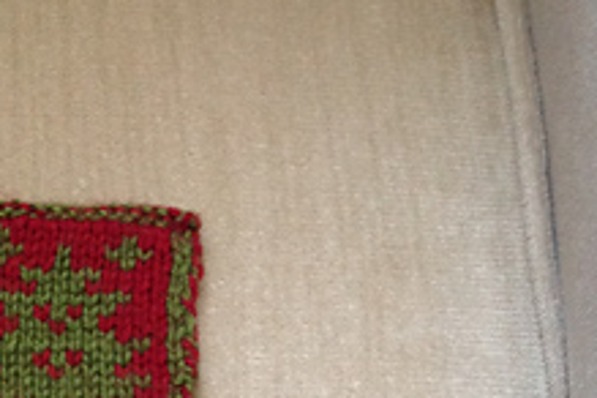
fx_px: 1376
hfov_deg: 24.3
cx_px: 187
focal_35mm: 83
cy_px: 485
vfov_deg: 15.8
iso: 250
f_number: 2.4
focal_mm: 4.28
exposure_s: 1/15
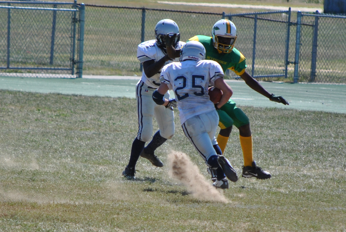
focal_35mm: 300
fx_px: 2887
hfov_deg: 6.9
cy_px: 116
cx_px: 173
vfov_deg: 4.6
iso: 200
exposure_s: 1/640
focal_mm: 200
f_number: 5.6
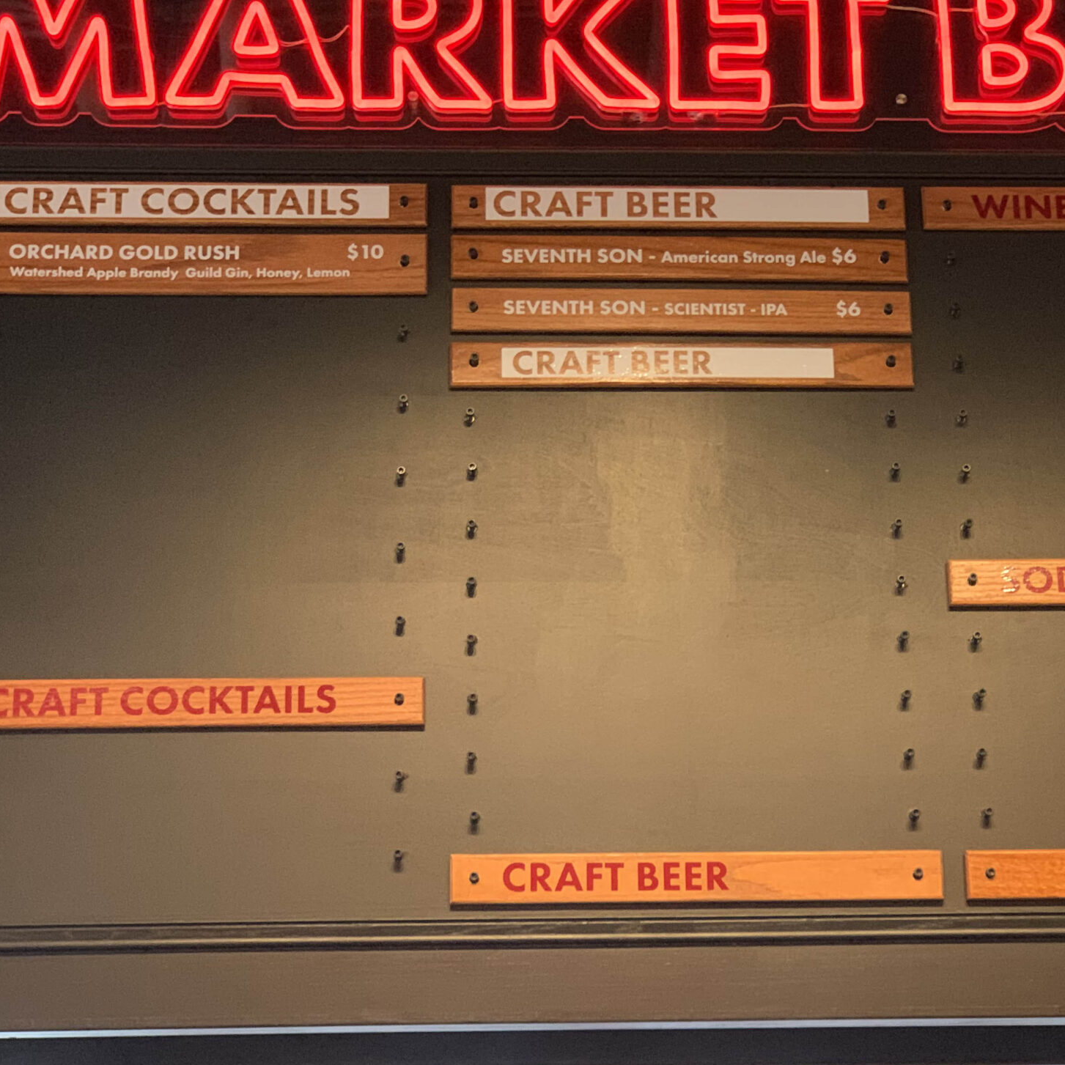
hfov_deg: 21.3
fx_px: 2819
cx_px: 666
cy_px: 539
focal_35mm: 81
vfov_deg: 21.4
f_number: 2.4
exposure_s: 1/60
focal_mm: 6
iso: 320
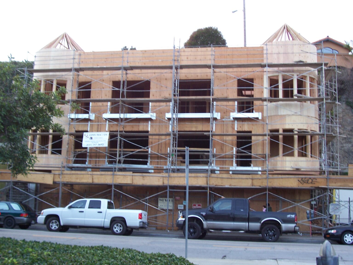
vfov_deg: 34.3
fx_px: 428
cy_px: 132
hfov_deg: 44.8
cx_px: 176
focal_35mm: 42
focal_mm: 7
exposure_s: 1/90
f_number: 3
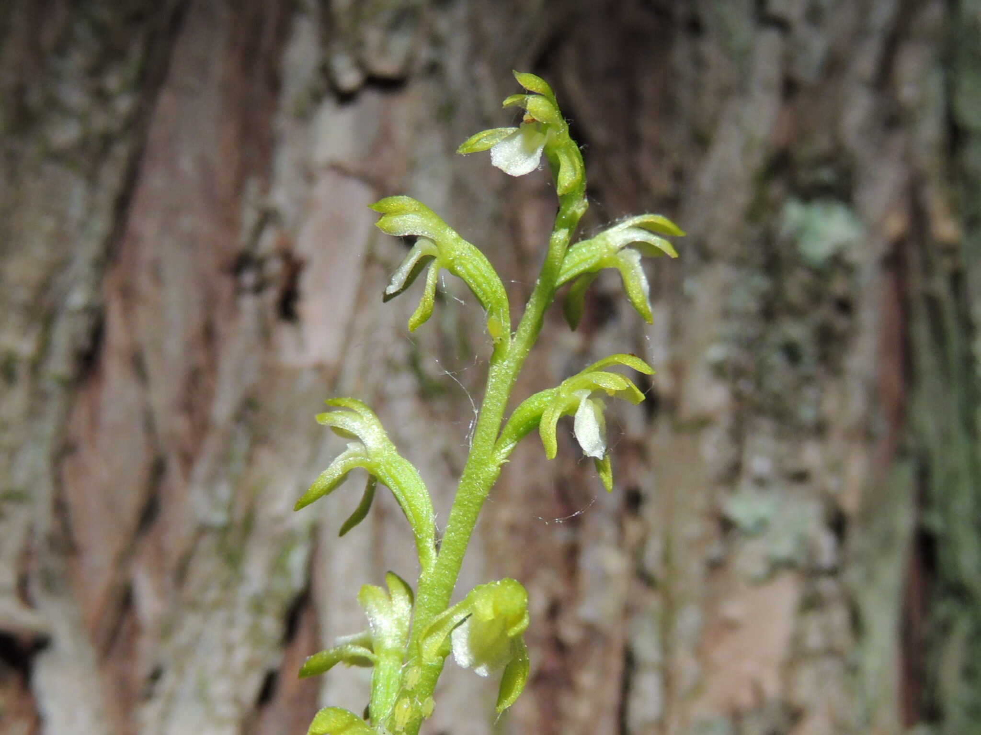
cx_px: 490
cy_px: 368
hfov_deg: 43.9
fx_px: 1219
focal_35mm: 43
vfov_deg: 33.6
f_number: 3.4
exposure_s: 1/320
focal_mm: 7.6
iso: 100
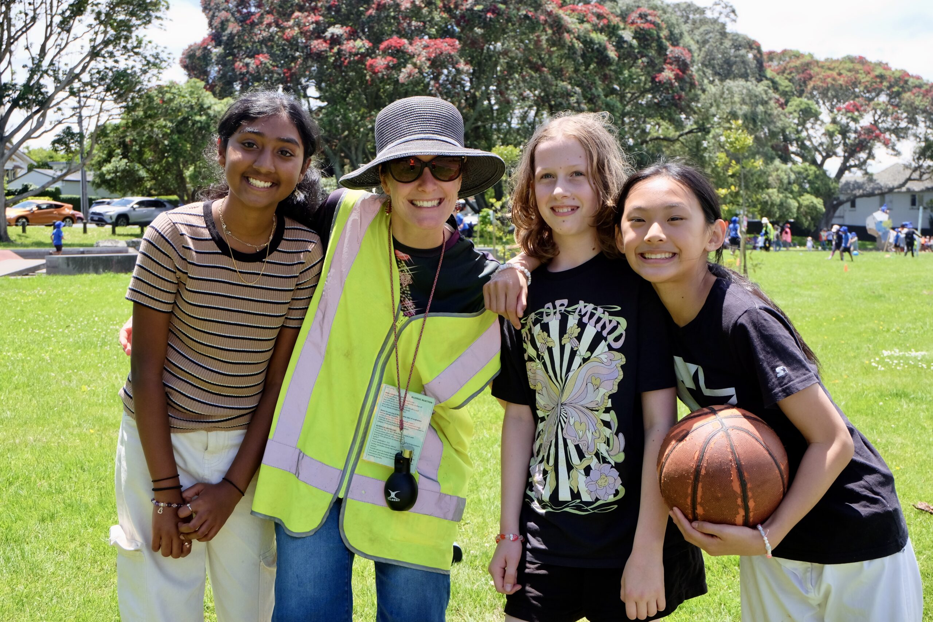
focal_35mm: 42
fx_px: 1088
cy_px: 311
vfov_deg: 31.9
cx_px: 466
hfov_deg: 46.4
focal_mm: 28.2
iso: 400
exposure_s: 1/400
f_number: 6.4
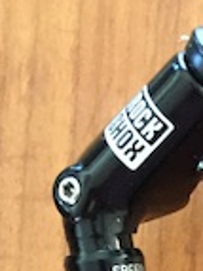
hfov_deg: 8.4
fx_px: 1269
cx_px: 486
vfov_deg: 10.8
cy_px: 605
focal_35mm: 162
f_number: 2.2
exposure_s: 1/15
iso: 250
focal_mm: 4.15
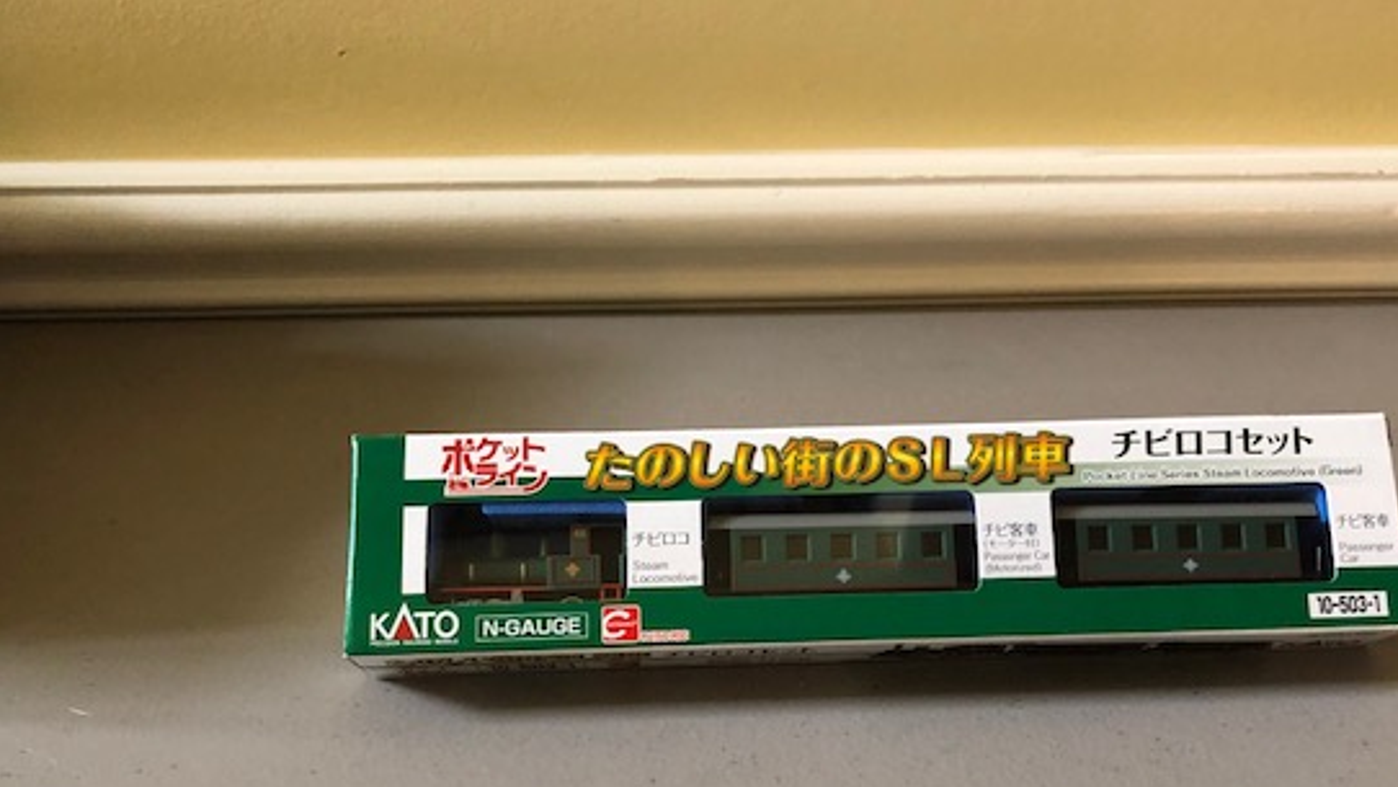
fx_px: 1335
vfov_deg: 32.3
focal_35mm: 36
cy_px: 573
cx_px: 779
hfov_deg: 55.2
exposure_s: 1/13
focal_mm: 4
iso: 100
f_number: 1.8
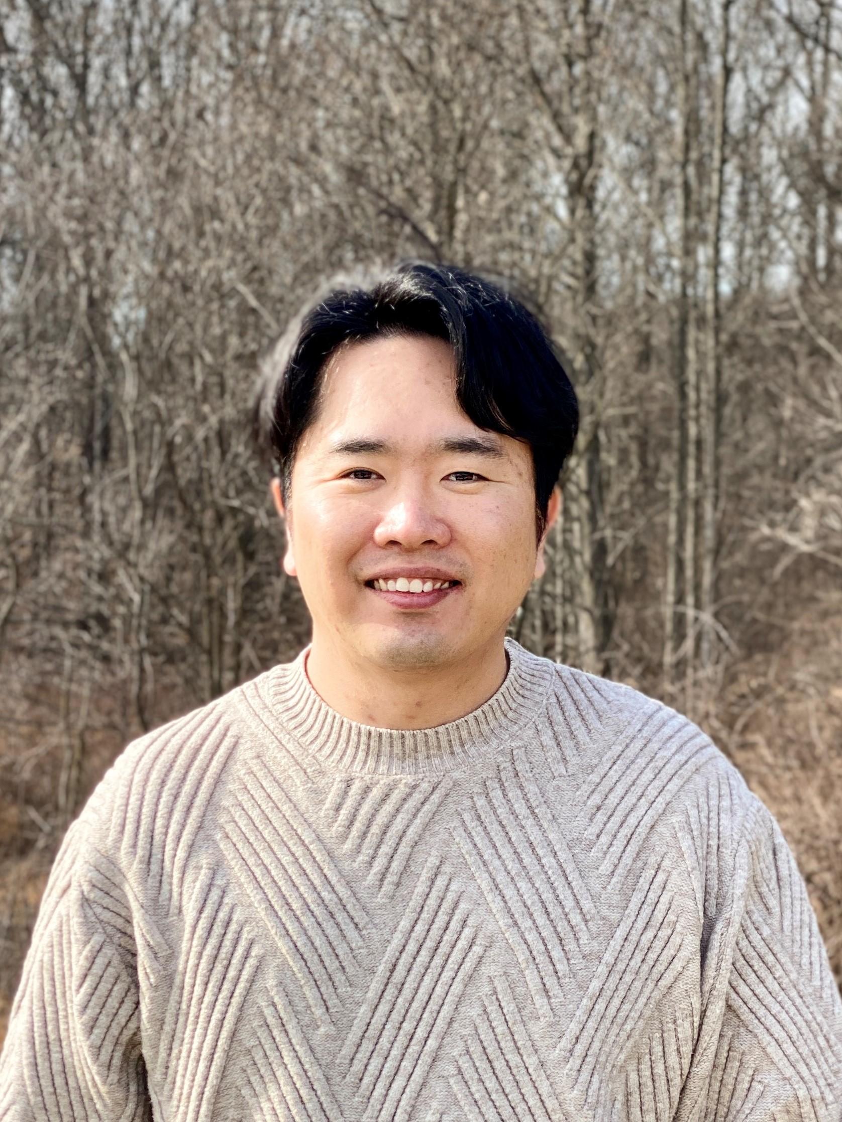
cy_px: 561
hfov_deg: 28.0
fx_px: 1686
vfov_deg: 36.8
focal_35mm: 52
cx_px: 421
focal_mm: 6
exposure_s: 1/657
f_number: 2
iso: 20
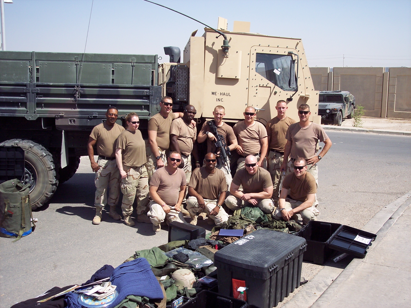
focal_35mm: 39
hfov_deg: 47.9
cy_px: 154
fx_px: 463
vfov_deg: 36.8
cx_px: 206
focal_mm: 8
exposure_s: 1/750
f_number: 4
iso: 100
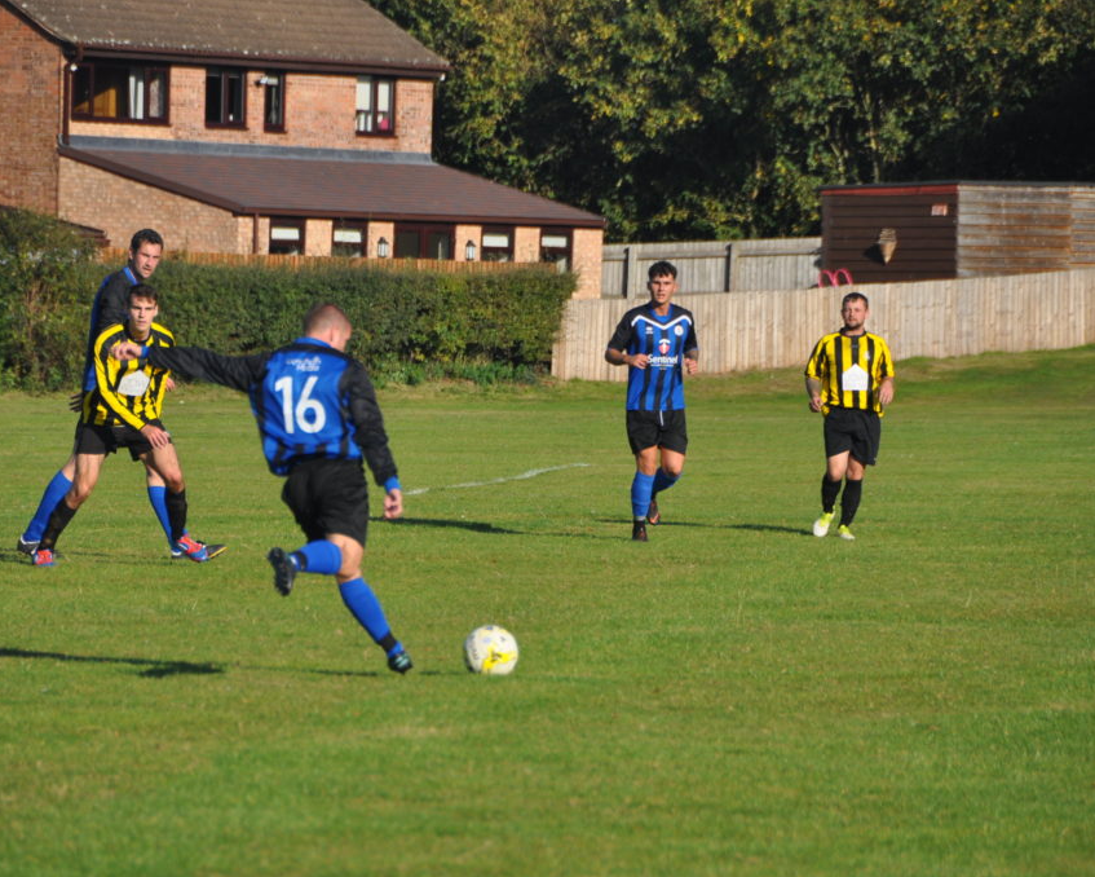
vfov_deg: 4.6
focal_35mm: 340
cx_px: 529
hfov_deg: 5.7
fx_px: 11021
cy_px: 438
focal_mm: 200
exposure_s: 1/1600
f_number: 5.6
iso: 400
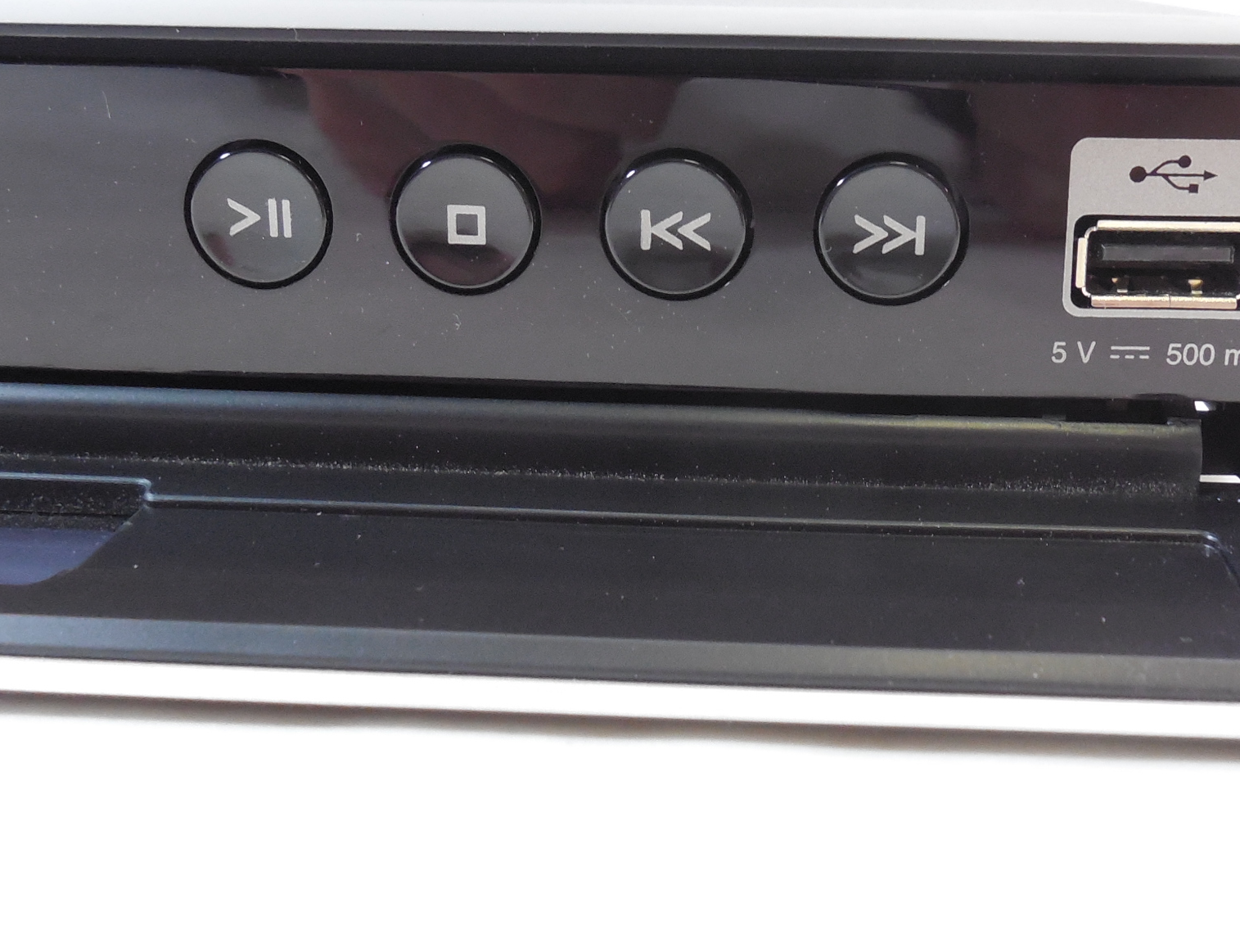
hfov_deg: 47.5
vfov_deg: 36.3
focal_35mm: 39
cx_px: 755
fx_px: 1397
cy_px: 281
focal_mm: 4.6
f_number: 3.5
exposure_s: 1/25
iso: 400
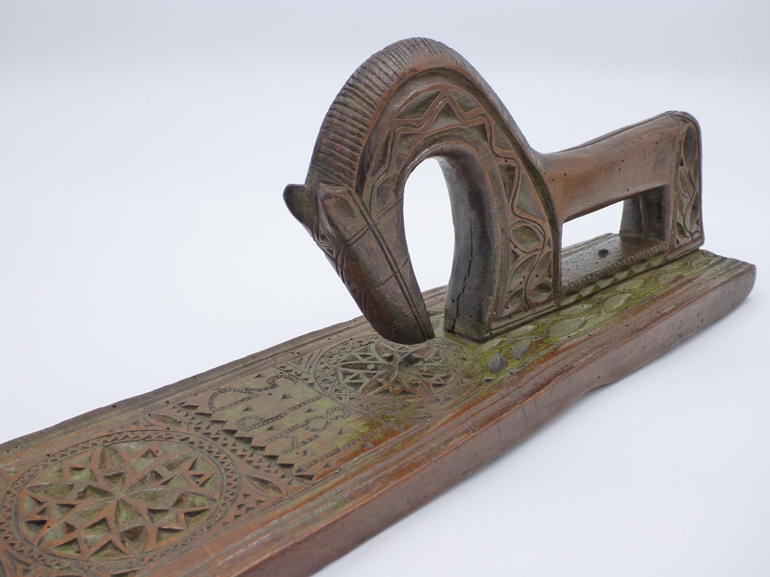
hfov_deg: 45.8
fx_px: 912
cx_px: 385
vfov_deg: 35.1
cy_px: 288
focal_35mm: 41
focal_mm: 7.4
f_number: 4.2
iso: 200
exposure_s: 1/60
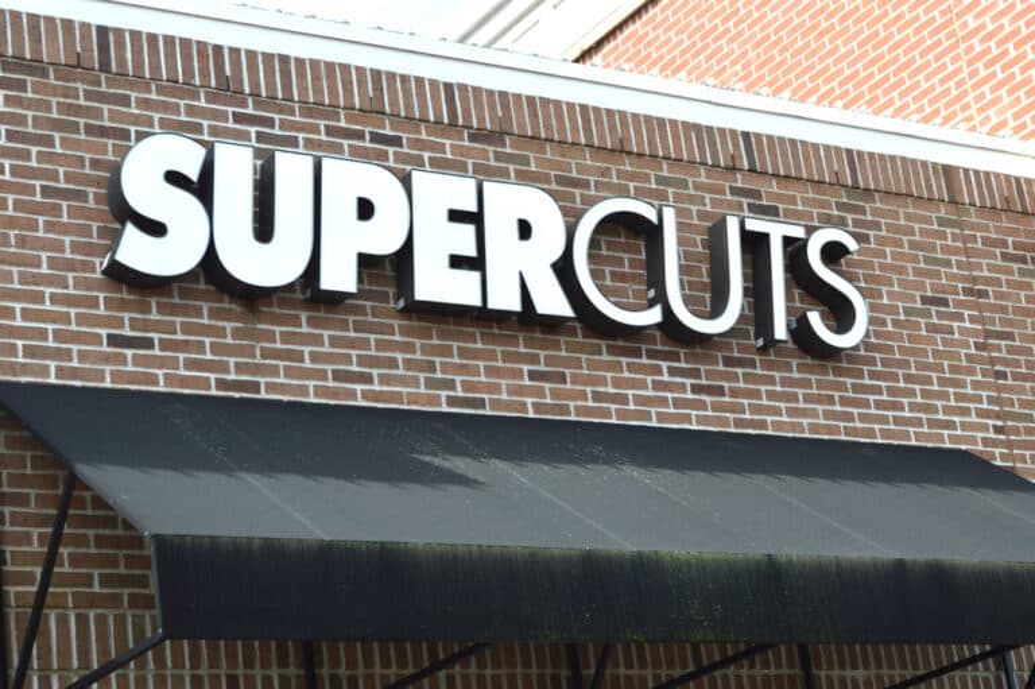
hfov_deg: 24.6
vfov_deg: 16.5
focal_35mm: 82
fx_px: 2370
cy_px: 344
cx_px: 518
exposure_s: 1/250
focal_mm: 55
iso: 200
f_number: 8
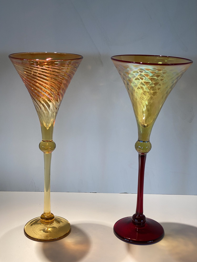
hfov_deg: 27.5
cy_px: 129
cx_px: 97
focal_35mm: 53
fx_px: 402
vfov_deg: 36.2
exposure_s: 1/126
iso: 20
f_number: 2
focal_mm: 6
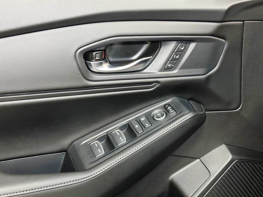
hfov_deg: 39.7
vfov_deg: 30.3
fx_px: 365
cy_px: 98
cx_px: 132
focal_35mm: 48
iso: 640
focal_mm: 6.86
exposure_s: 1/24
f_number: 1.78
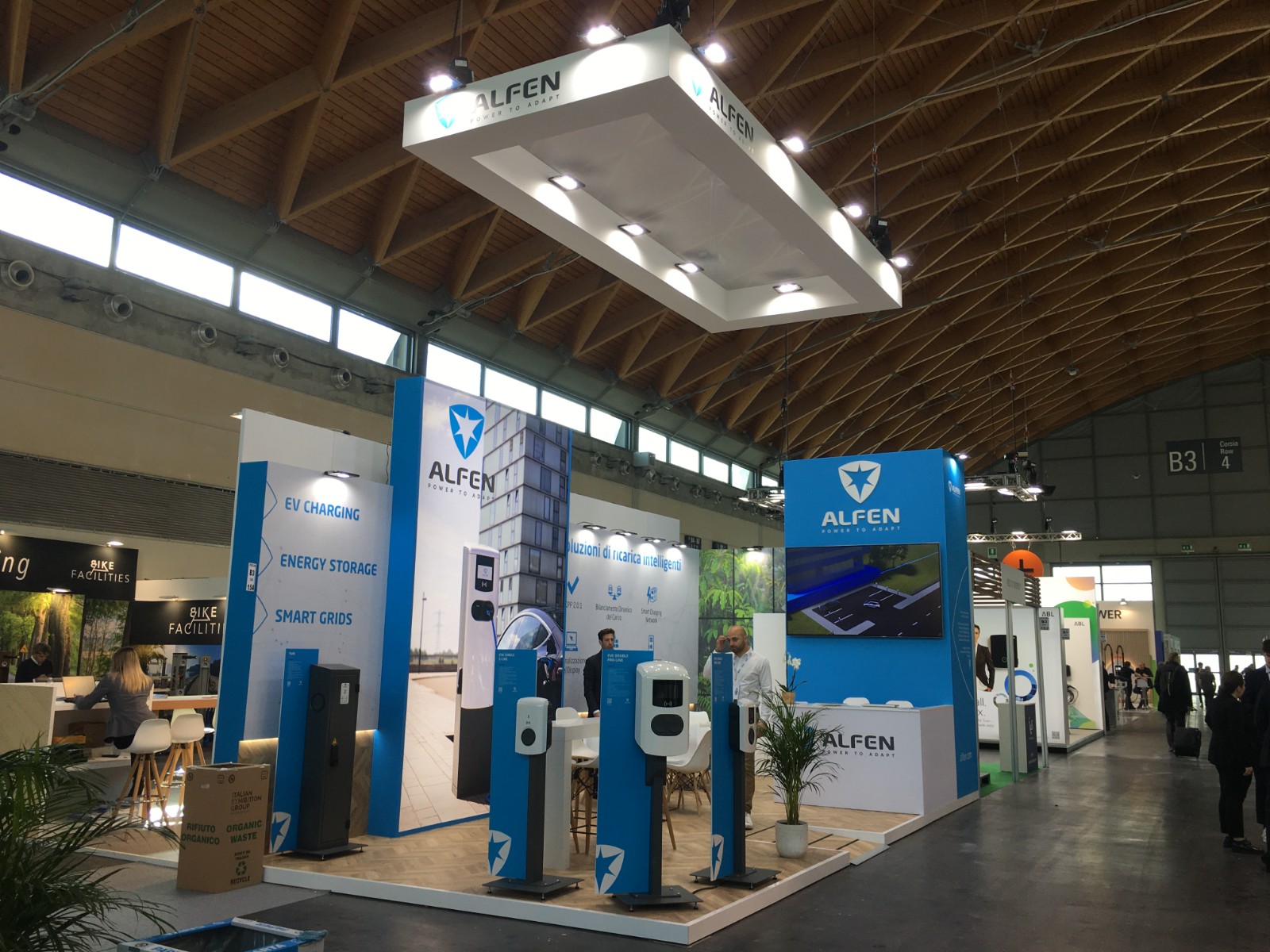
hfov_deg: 61.7
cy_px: 476
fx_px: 1064
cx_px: 635
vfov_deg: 48.2
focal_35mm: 29
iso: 25
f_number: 2.2
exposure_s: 1/100
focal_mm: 4.15
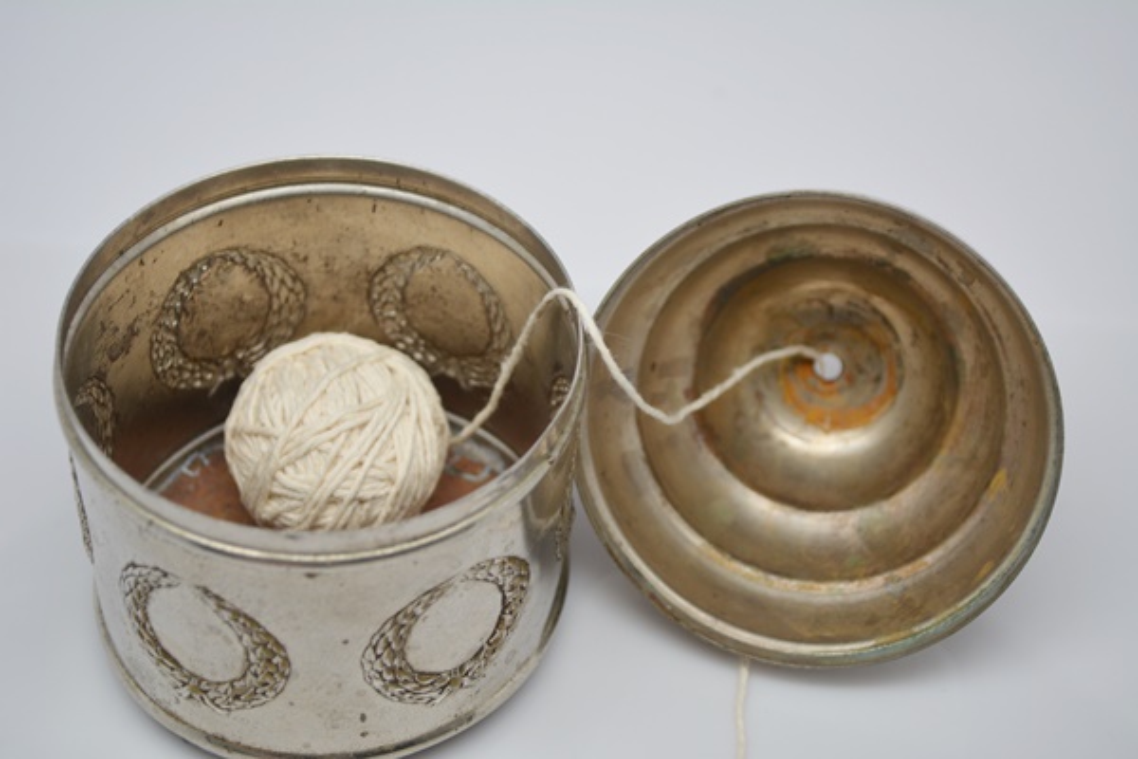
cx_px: 569
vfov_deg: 20.6
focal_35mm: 66
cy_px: 380
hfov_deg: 30.5
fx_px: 2086
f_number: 5.3
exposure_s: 1/60
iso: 400
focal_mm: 44
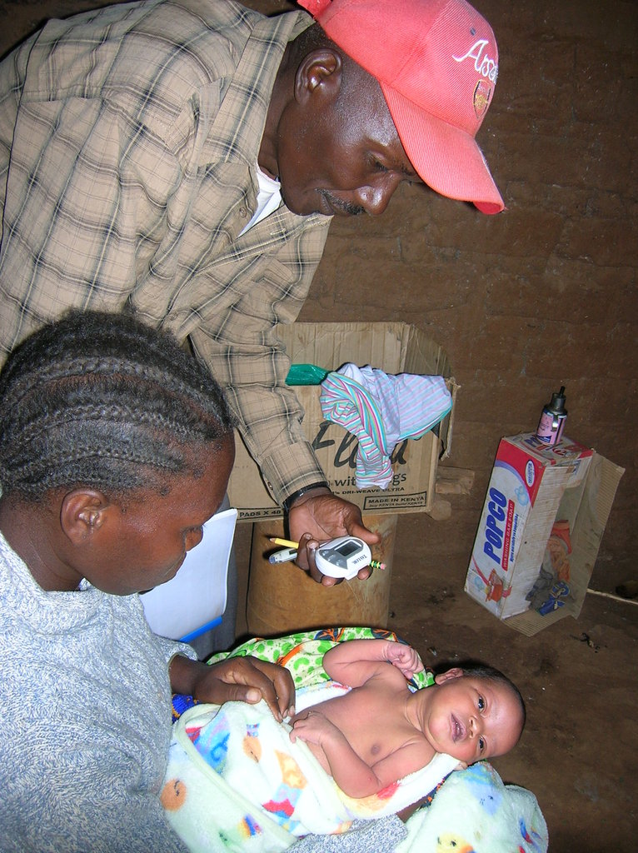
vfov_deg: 54.0
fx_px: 837
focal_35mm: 34
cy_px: 426
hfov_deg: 41.7
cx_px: 319
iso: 50
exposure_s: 1/60.1
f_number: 2.9
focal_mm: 5.7
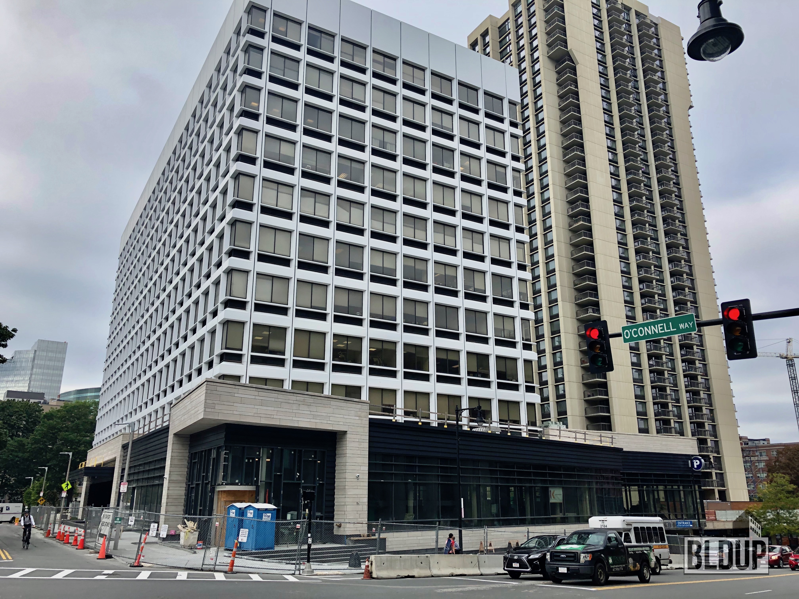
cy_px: 300
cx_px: 400
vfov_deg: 49.7
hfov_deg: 63.4
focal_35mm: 28
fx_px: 646
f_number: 1.8
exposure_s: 1/923
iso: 20
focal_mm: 3.99
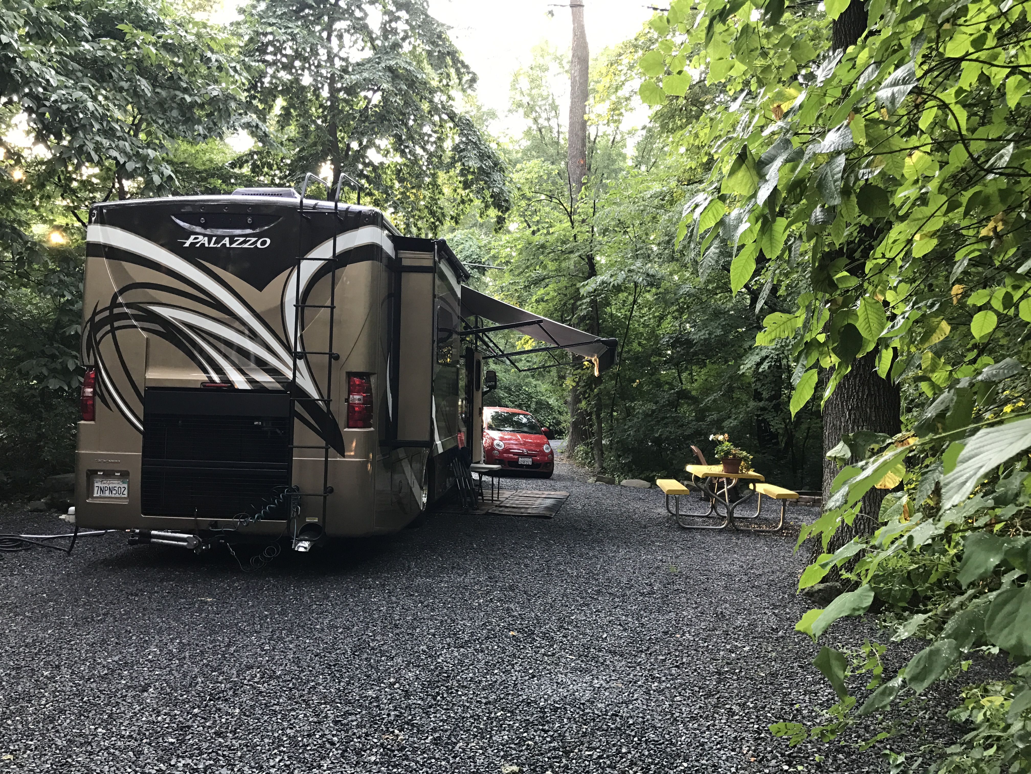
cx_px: 516
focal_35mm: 28
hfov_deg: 63.4
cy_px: 387
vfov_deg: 49.7
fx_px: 834
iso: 40
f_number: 1.8
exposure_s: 1/24
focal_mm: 3.99
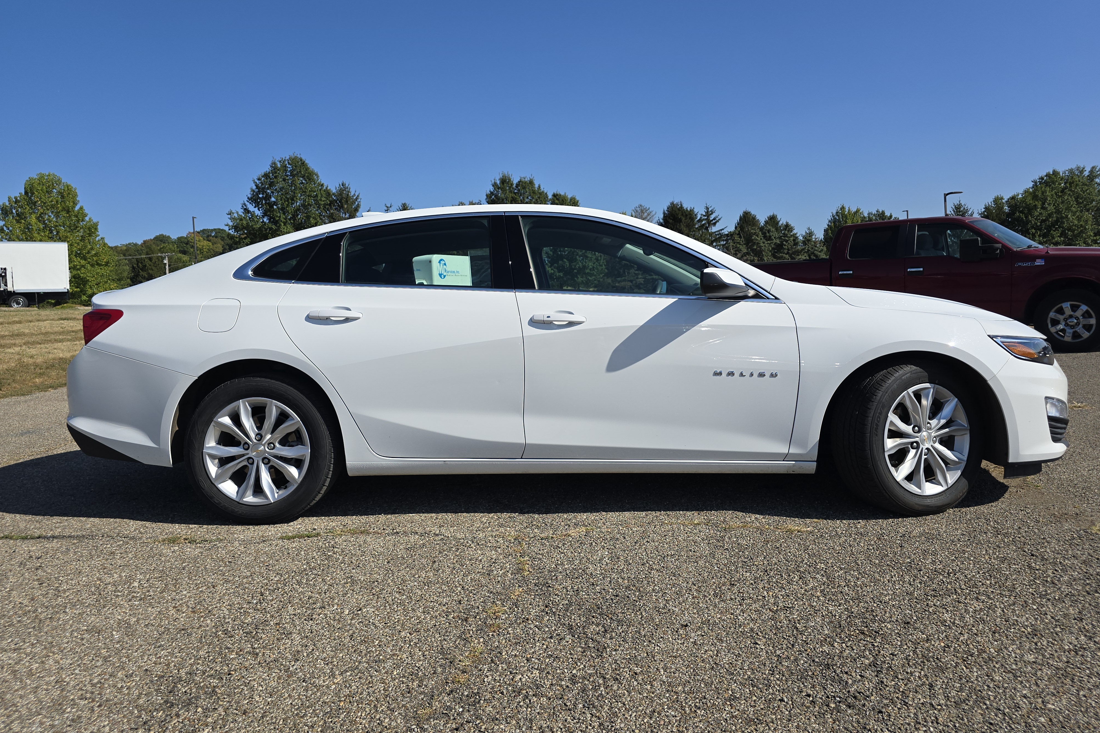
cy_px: 328
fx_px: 733
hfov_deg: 73.7
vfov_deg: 53.0
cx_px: 550
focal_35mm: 24
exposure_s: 1/1265
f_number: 1.7
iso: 12
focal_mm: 6.3
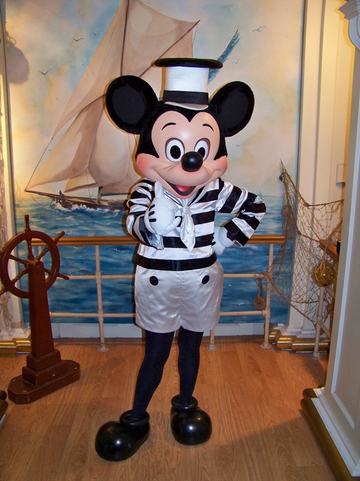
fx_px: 458
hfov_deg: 42.9
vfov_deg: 55.4
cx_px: 180
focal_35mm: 33
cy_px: 240
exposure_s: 1/30
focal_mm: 5.85
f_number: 2.8
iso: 200
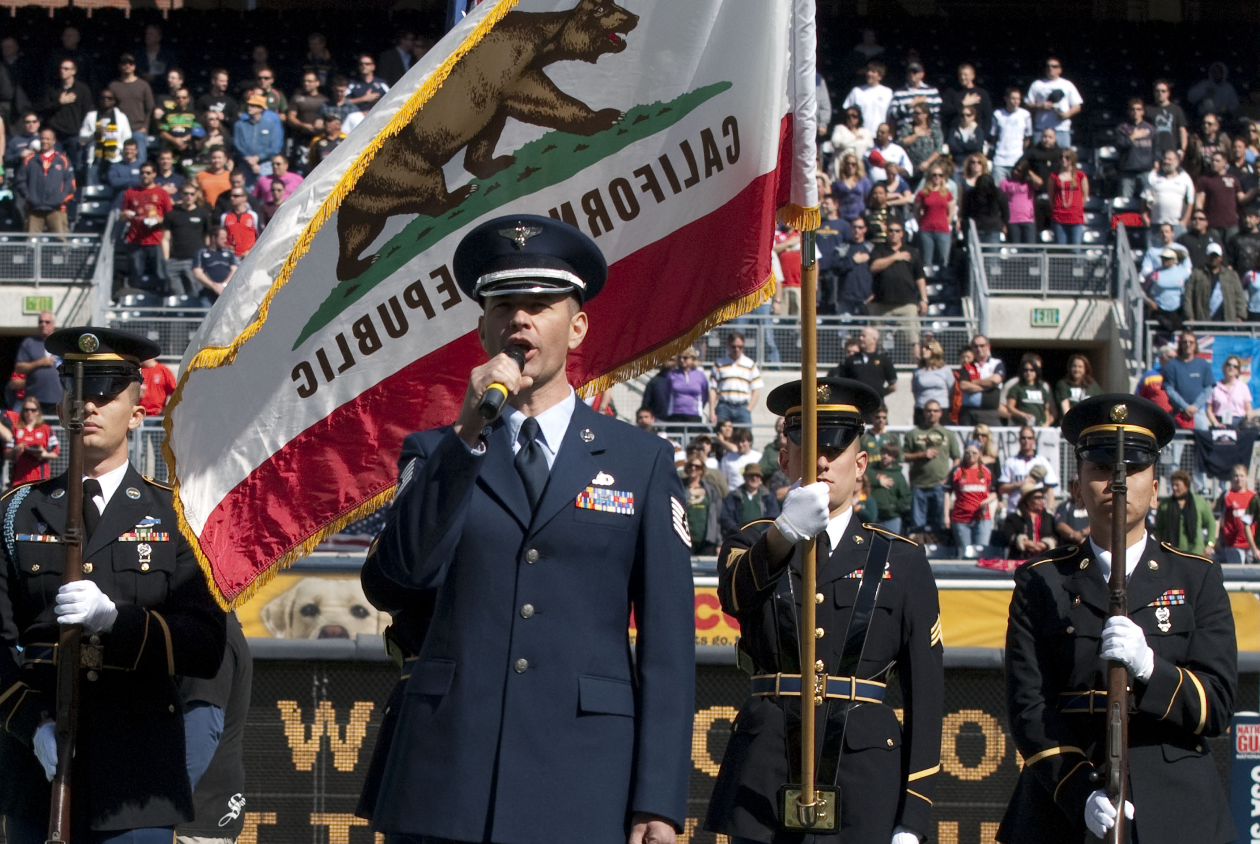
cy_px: 408
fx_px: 4135
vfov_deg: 11.6
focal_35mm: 118
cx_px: 633
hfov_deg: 17.3
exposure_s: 1/800
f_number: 7.1
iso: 200
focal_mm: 70
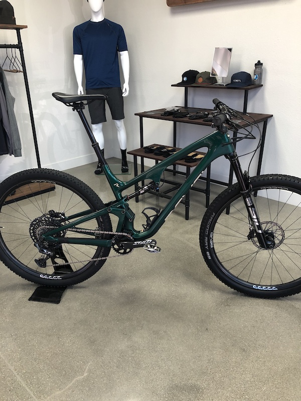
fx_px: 325
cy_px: 200
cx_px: 150
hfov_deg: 49.7
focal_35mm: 28
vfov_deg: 63.4
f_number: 1.8
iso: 40
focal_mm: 4
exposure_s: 1/24
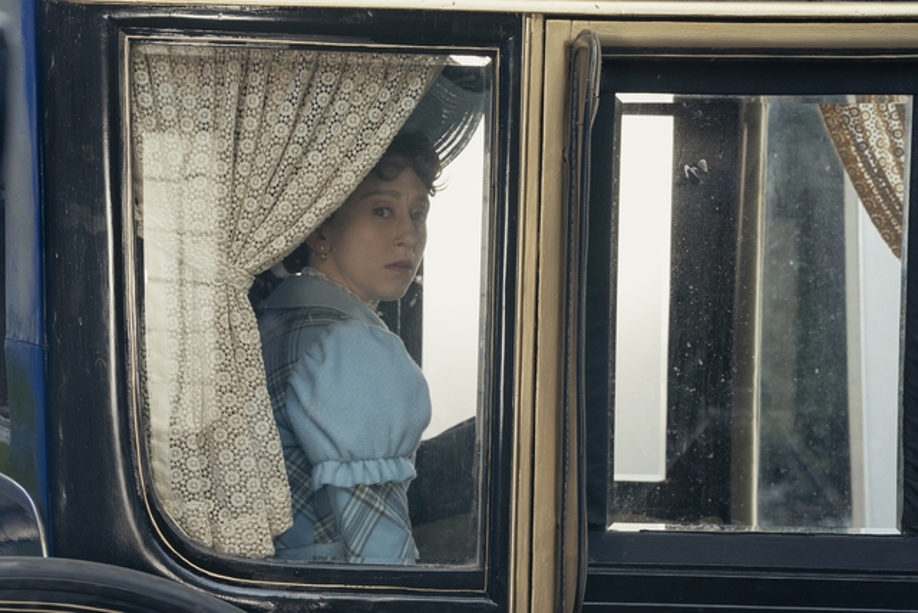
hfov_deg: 10.4
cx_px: 459
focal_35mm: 198
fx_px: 5050
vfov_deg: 6.9
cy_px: 306
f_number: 9
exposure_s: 1/100
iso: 2000
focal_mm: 198
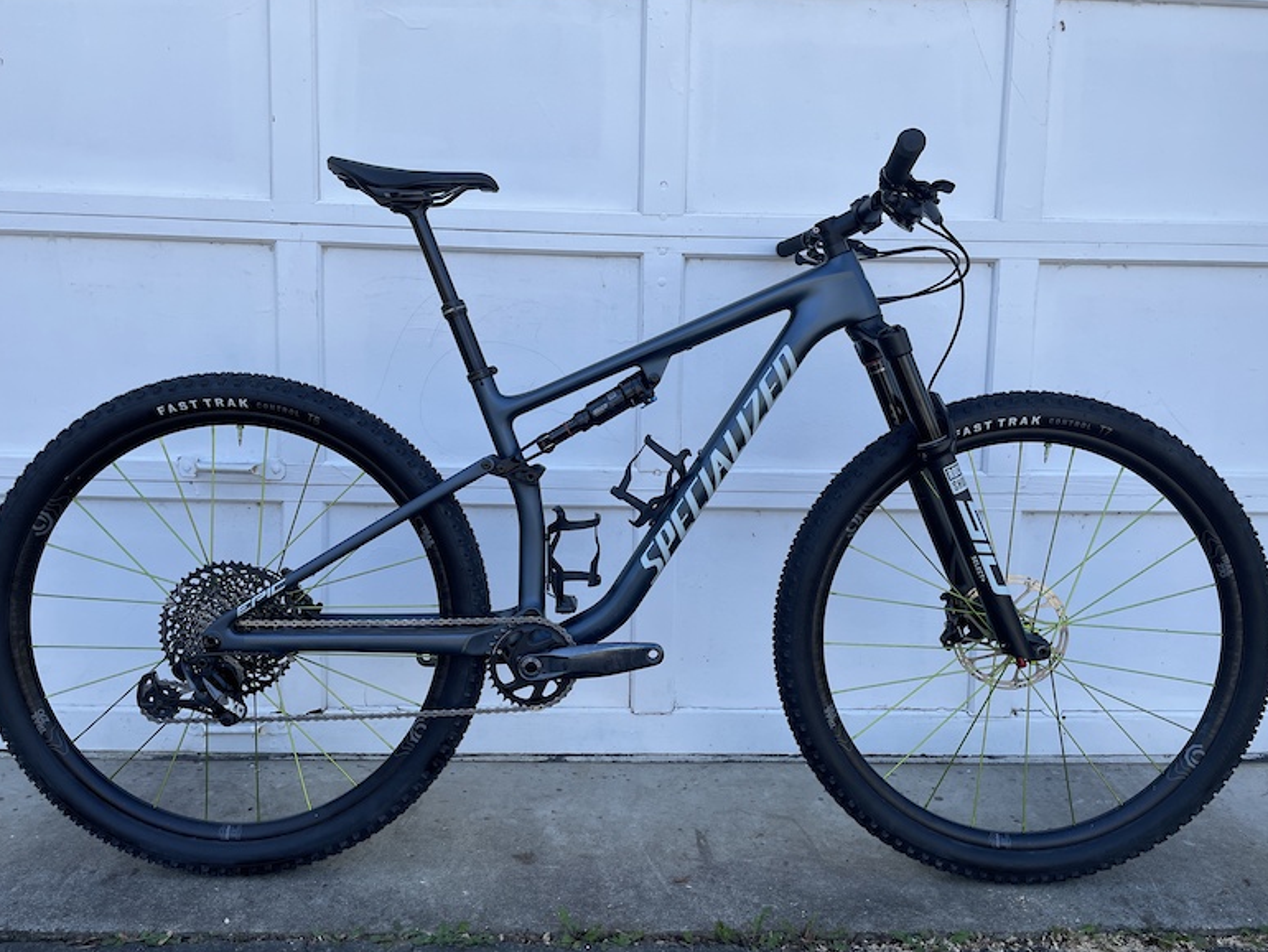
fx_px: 989
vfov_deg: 51.4
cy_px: 476
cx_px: 618
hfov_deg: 65.3
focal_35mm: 27
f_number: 1.6
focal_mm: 4.2
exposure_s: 1/469
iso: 32
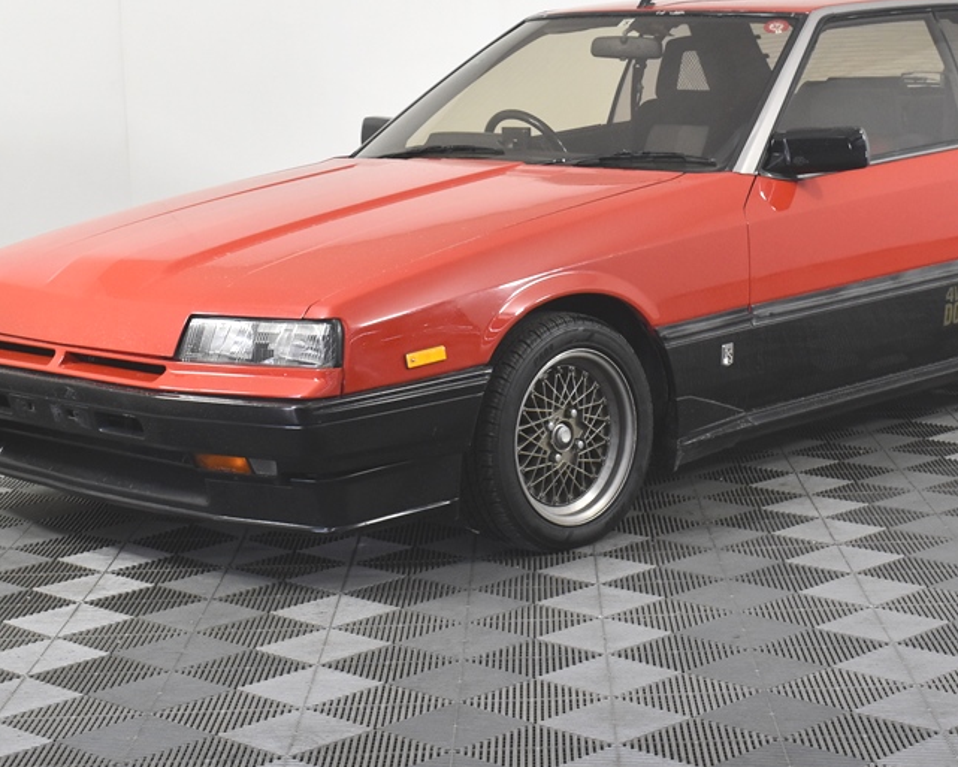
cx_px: 620
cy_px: 319
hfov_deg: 24.1
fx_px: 2233
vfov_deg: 19.5
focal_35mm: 79
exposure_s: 1/250
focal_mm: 35
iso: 1600
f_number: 8
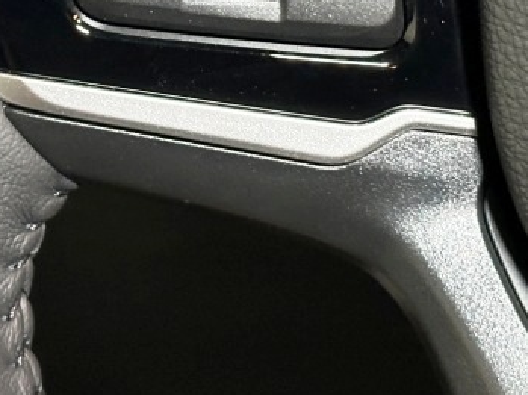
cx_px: 200
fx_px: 2148
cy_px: -106
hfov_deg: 14.0
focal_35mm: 141
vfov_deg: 10.3
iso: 500
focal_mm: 6.86
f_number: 1.78
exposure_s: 1/30
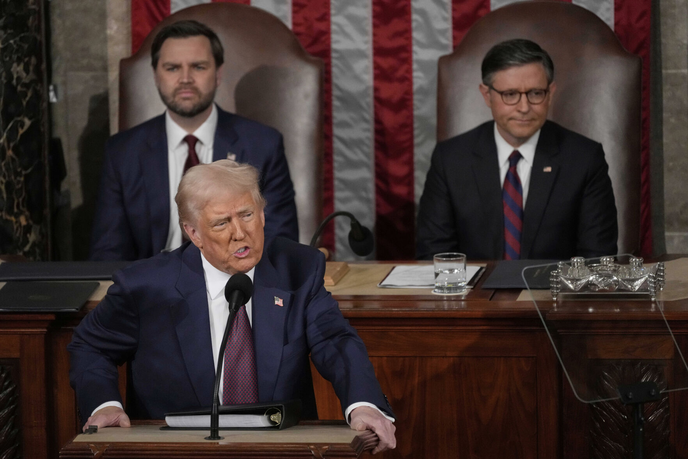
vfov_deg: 3.4
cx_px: 344
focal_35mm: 400
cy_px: 230
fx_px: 7643
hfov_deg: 5.2
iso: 5000
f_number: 5.6
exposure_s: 1/500
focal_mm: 400
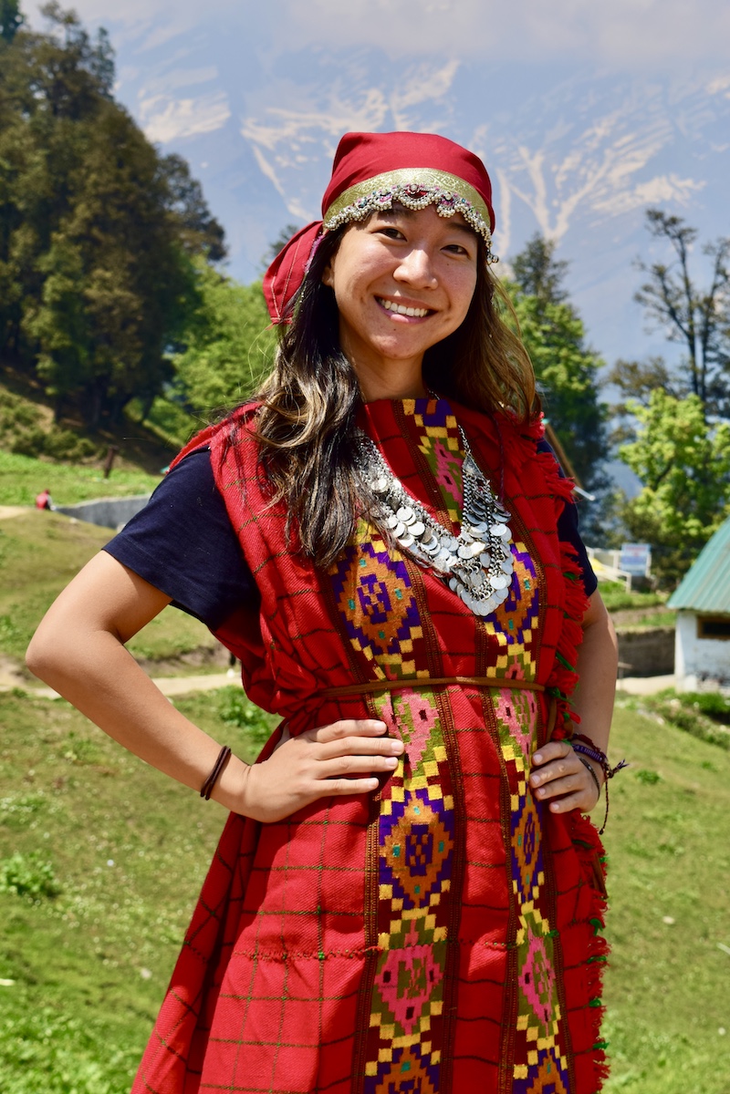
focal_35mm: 69
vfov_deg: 29.2
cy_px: 547
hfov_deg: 19.7
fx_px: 2099
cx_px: 365
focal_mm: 46
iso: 100
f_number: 9
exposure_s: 1/320
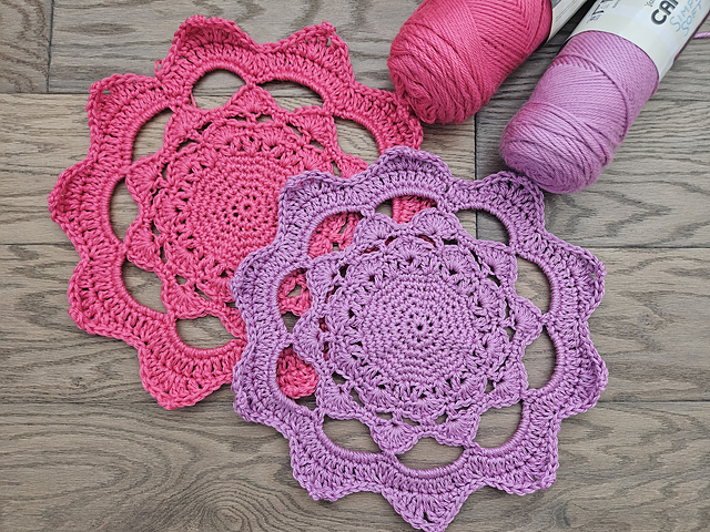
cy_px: 266
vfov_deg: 58.9
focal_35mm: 23
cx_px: 355
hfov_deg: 73.9
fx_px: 472
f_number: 1.8
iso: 640
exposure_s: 1/120
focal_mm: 5.4
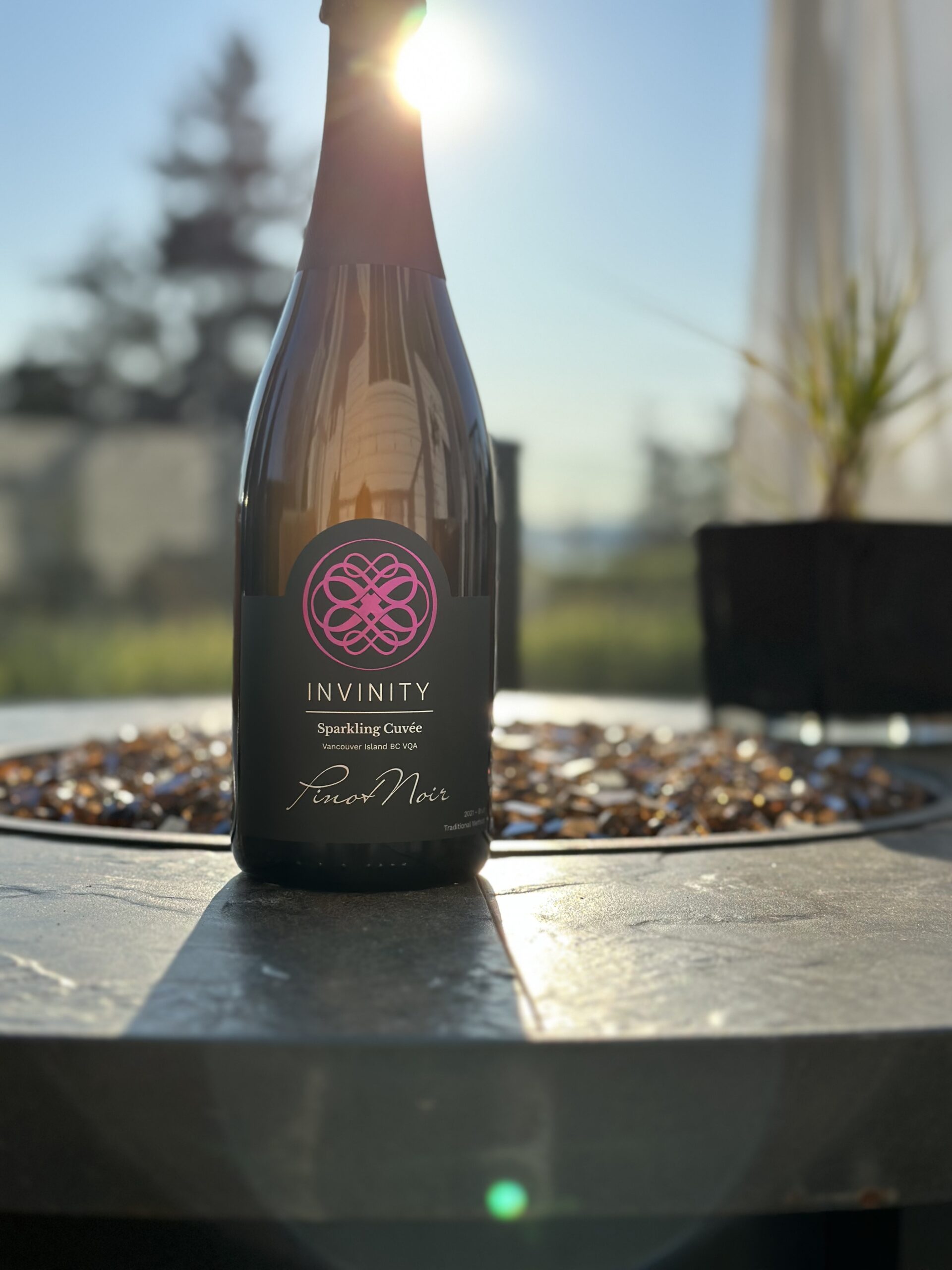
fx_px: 1760
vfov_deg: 39.7
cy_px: 635
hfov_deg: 30.3
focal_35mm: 48
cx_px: 476
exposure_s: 1/5882
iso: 100
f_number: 1.78
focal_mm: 6.86
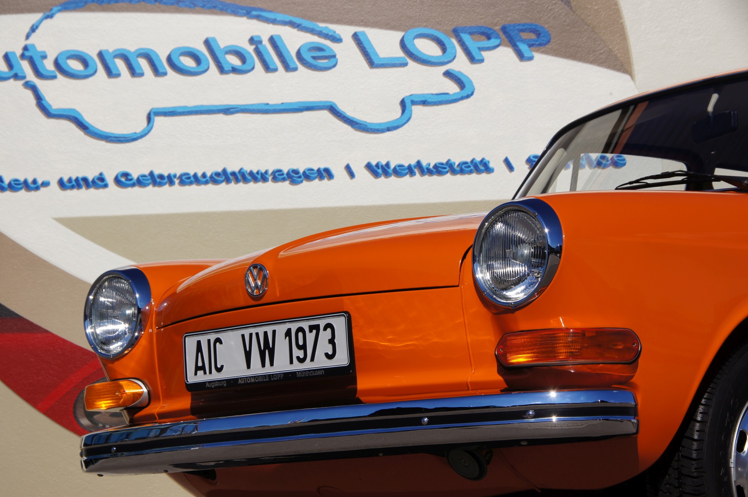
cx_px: 374
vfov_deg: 13.0
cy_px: 248
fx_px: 2178
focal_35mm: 105
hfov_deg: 19.5
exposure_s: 1/250
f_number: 13
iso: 100
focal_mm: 70
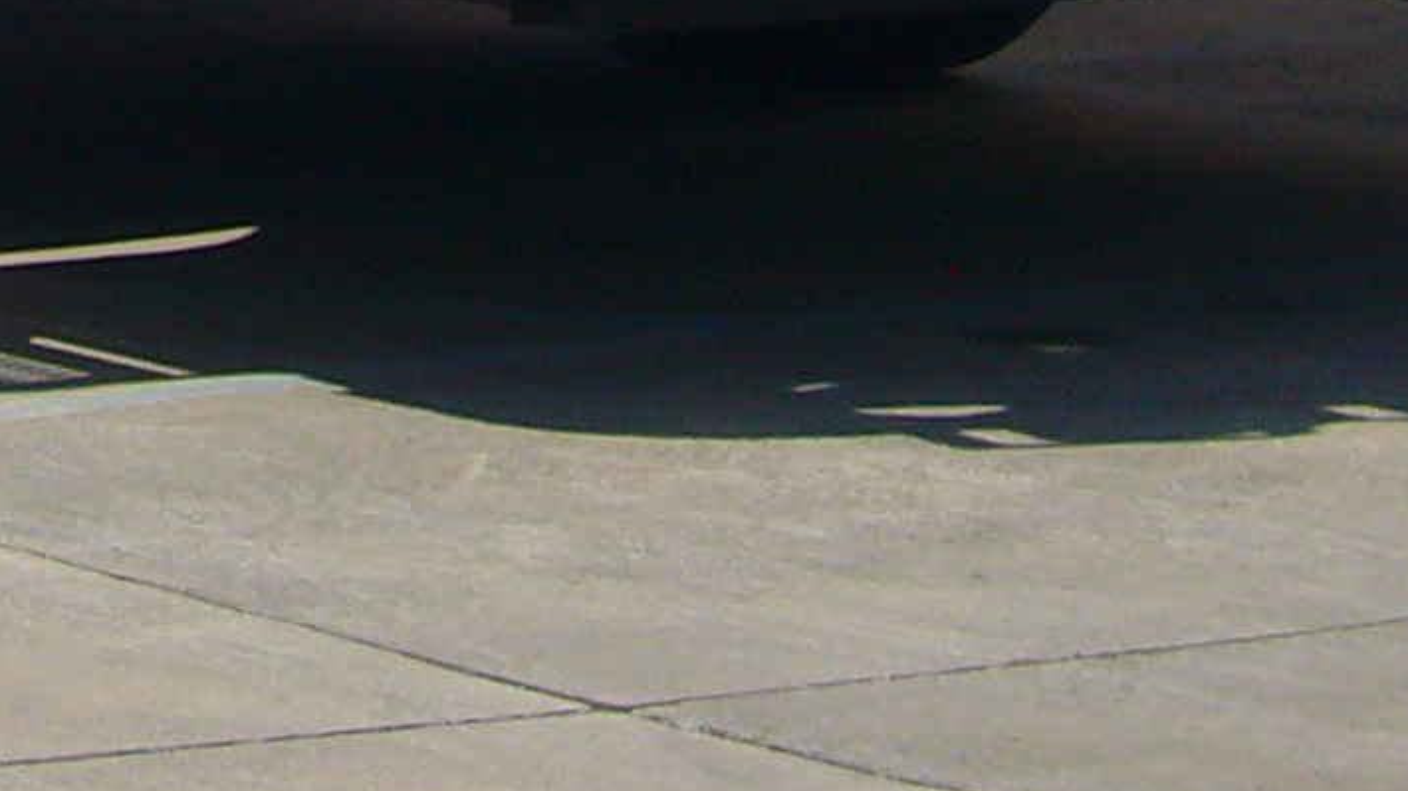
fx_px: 10974
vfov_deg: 4.0
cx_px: -446
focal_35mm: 294
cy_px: -1281
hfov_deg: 7.3
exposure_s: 1/320
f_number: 9
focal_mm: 11.2
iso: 80
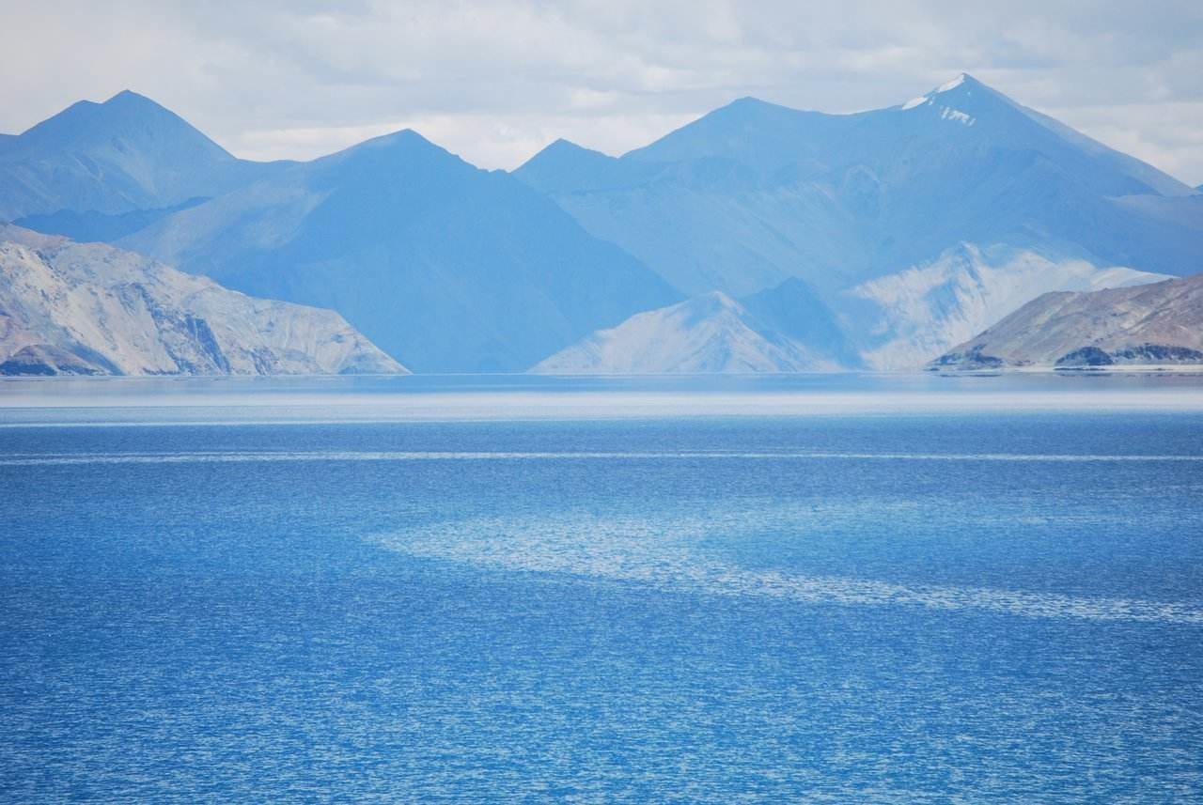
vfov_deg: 4.6
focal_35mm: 300
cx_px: 602
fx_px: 10037
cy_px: 402
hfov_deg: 6.9
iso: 200
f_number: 6.3
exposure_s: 1/1000
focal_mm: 200
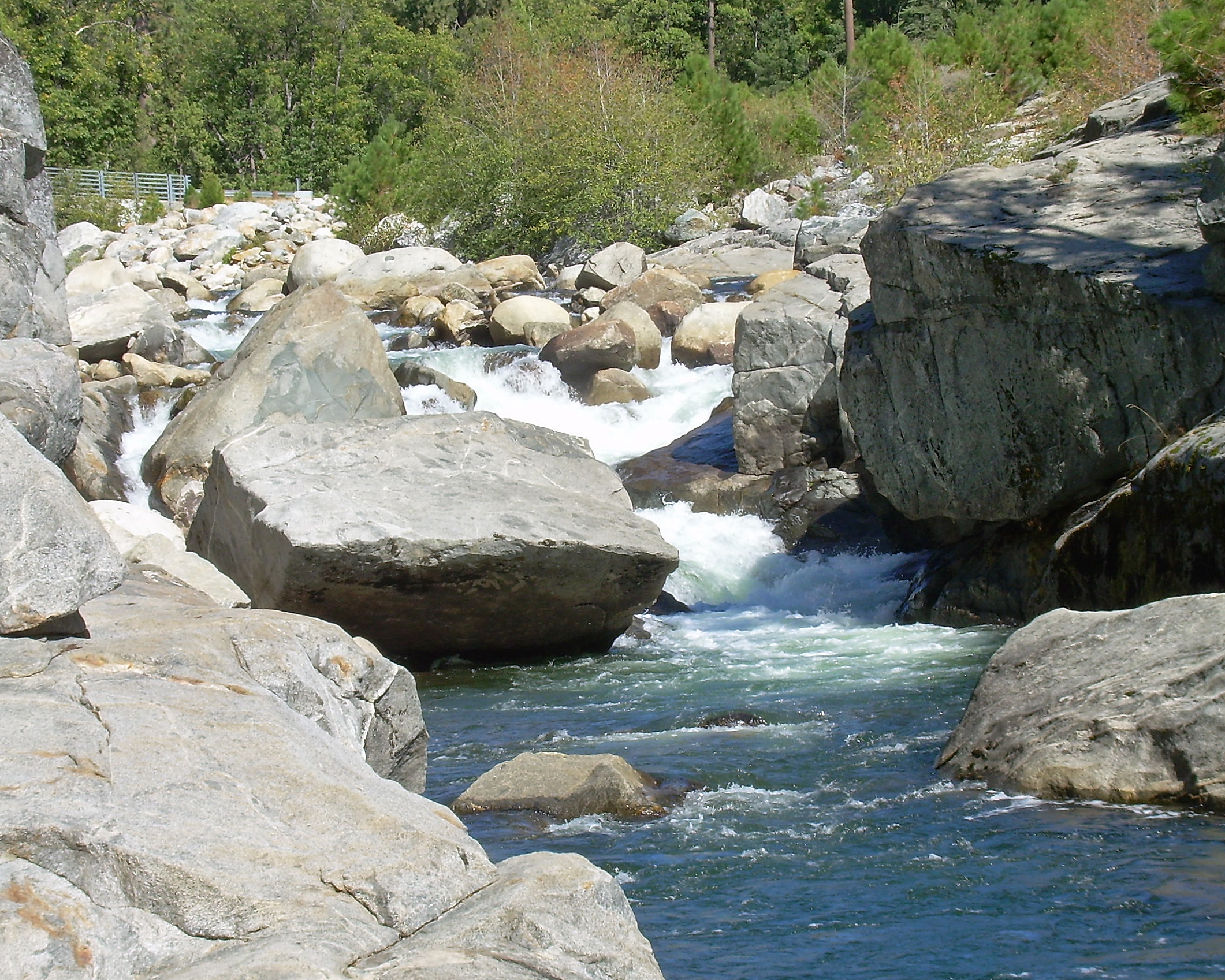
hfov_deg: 16.7
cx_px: 616
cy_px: 489
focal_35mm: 115
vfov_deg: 13.4
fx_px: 4170
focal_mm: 18.9
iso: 50
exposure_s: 1/105
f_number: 8
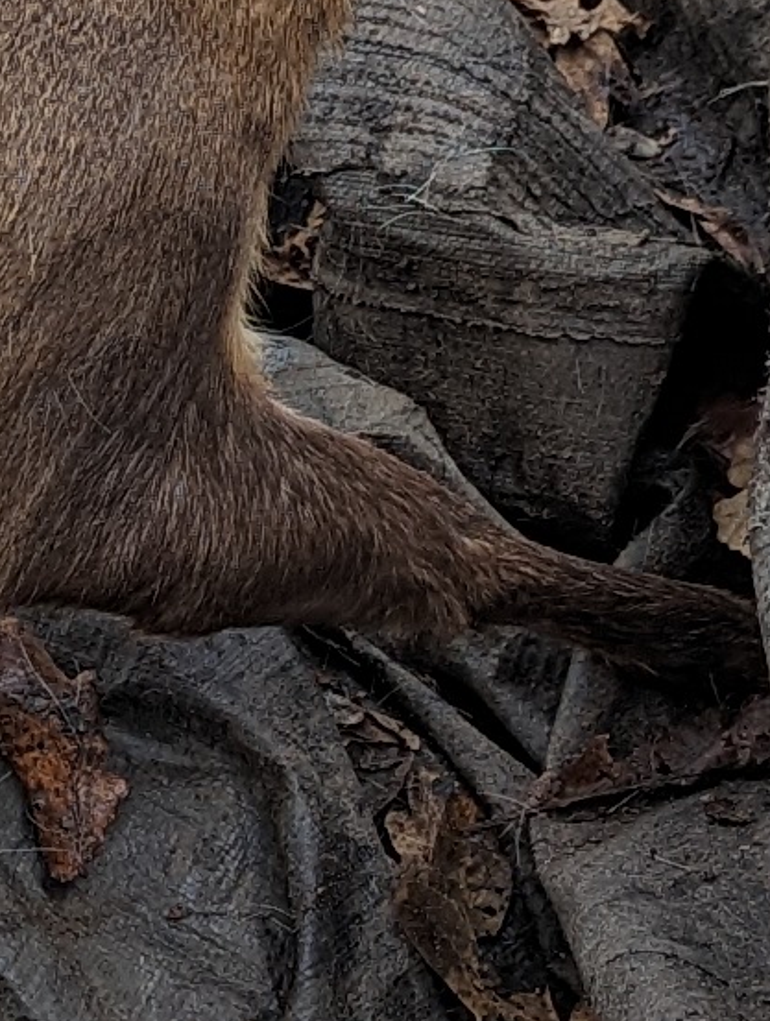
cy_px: 500
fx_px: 5231
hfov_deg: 8.4
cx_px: 18
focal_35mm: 177
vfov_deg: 11.1
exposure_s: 1/303
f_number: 1.85
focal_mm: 6.81
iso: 37
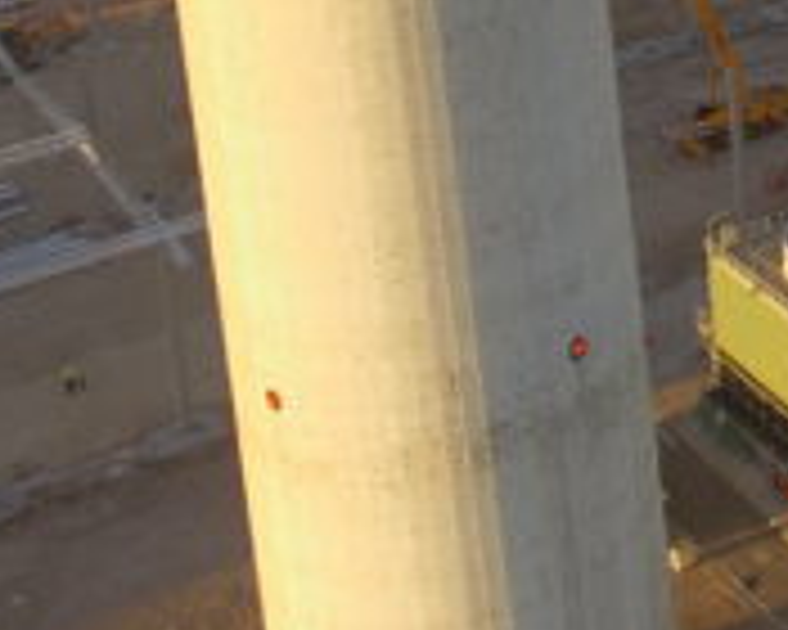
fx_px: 2659
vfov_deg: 12.5
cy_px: -436
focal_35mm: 114
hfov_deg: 14.5
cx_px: 1490
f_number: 2.8
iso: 100
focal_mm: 3.61
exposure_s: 1/313
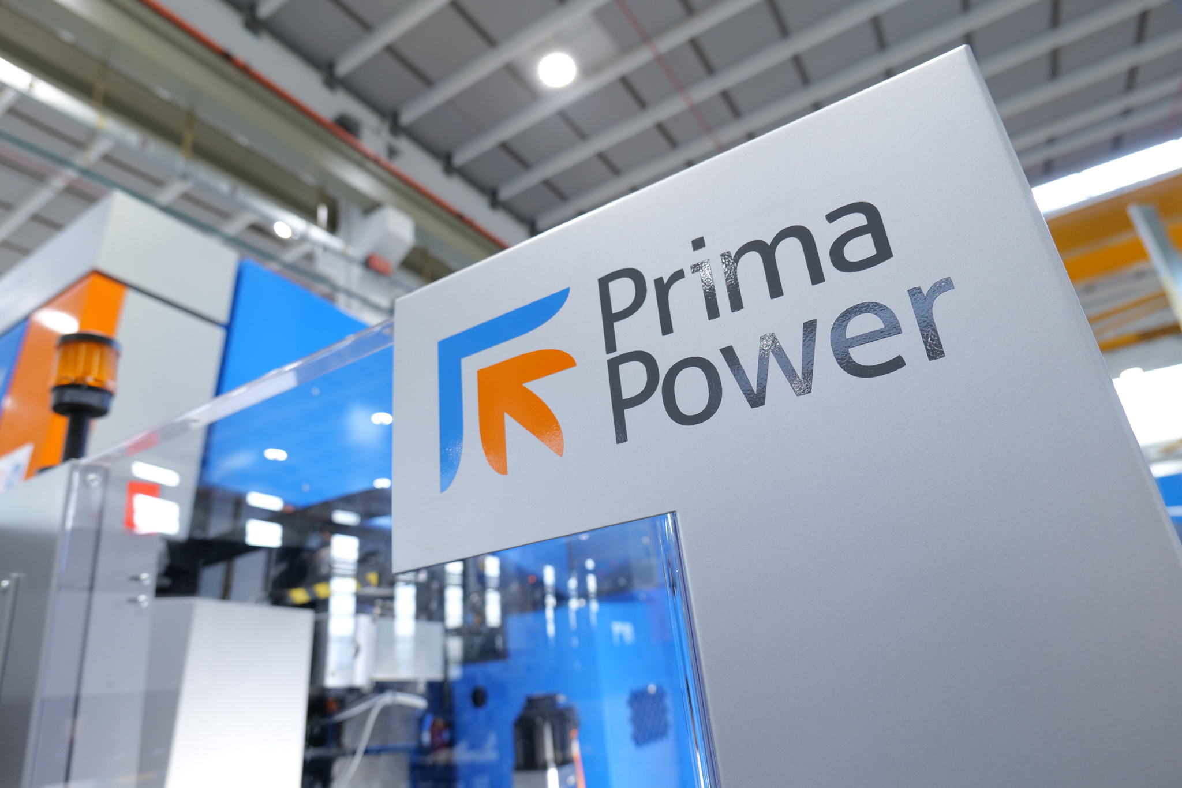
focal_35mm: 20
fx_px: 657
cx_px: 591
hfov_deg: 84.0
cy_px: 394
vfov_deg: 61.9
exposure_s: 1/50
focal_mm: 20
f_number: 4.5
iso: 1600
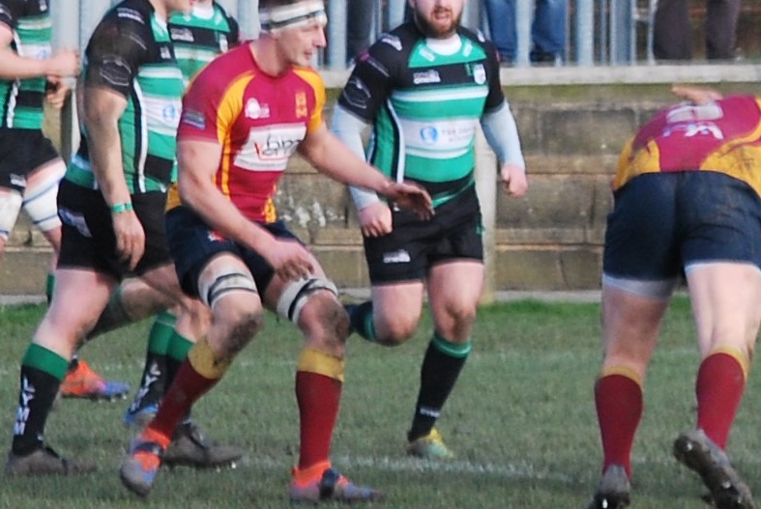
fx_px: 8404
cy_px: 243
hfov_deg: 5.2
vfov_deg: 3.5
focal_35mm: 397
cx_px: 739
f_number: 4.8
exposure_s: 1/500
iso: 280
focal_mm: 125
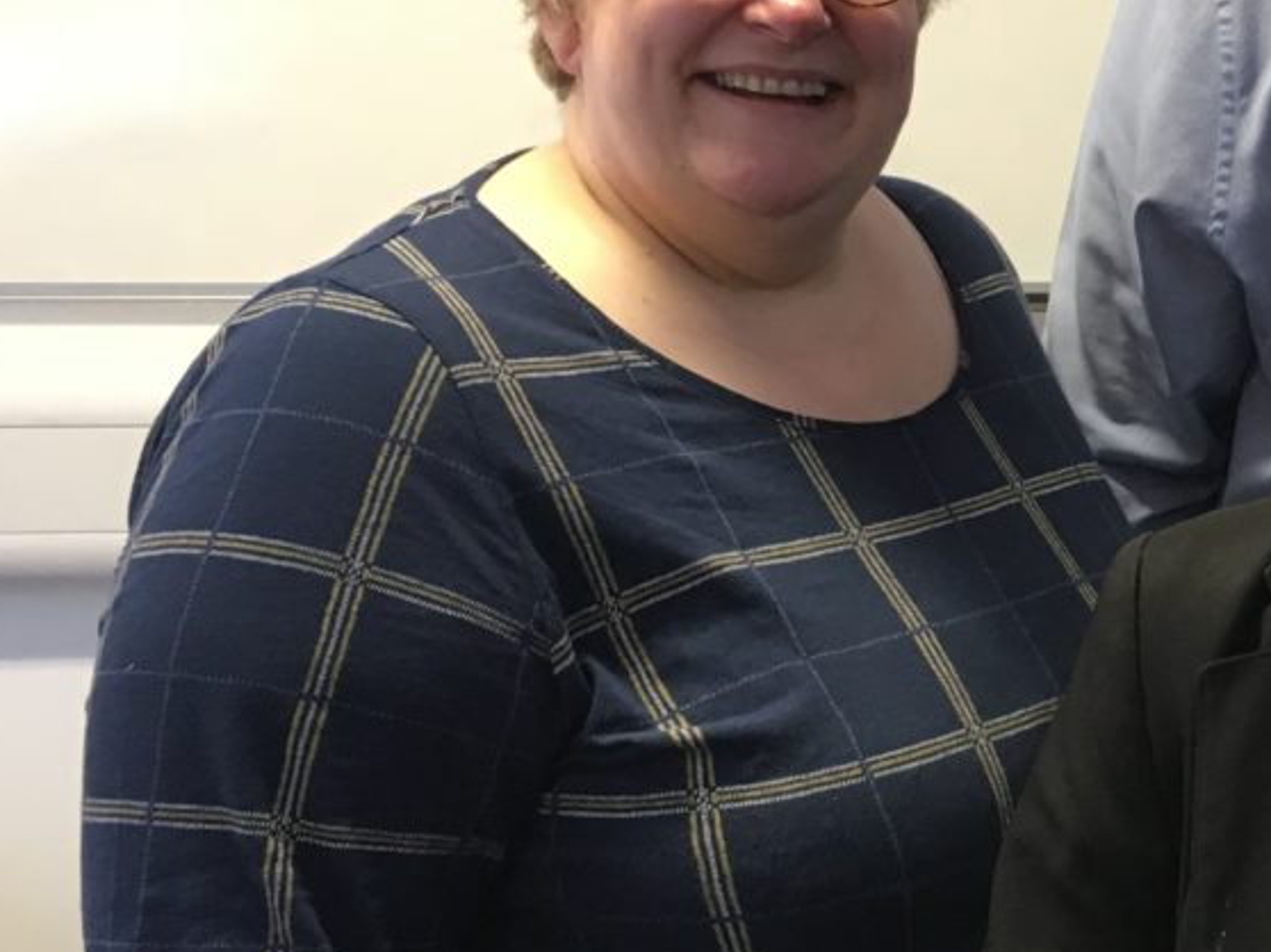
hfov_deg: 23.2
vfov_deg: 18.9
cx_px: 1476
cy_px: 479
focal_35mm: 78
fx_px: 2863
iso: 64
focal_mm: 4.15
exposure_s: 1/33
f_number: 2.2
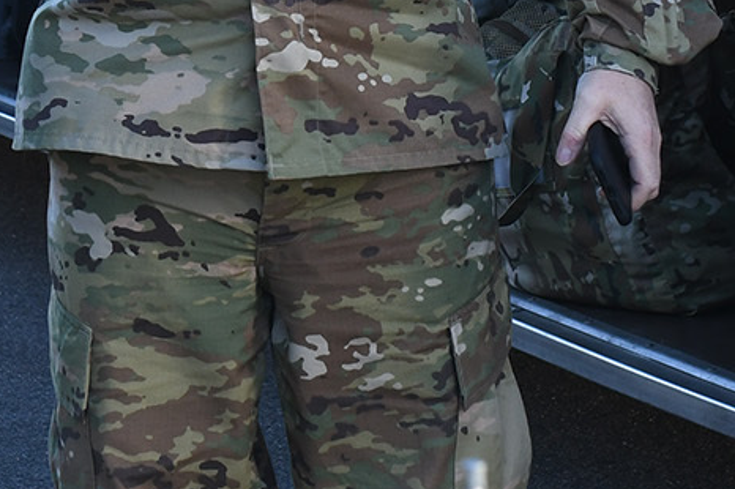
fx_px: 4101
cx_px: -457
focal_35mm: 201
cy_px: -170
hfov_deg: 9.8
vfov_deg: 6.8
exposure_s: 1/200
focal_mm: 52
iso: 400
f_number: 5.6
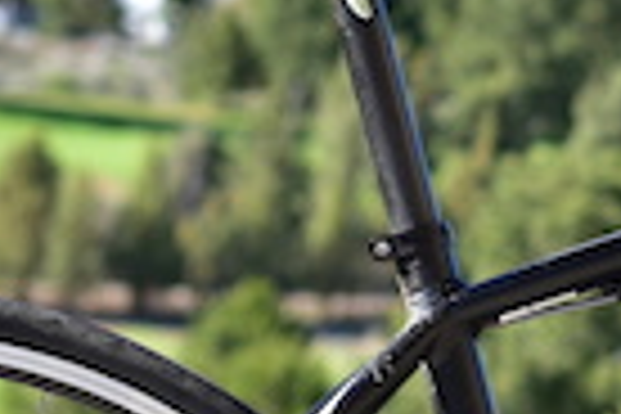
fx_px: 7520
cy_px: 574
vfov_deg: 3.1
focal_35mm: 436
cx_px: 891
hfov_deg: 4.7
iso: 100
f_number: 3.5
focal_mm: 50
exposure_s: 1/160
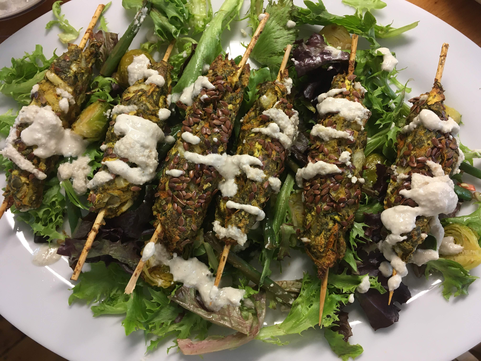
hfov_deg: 61.7
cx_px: 240
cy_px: 180
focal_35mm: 29
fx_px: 403
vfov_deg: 48.2
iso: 100
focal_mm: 4.15
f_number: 2.2
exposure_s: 1/33
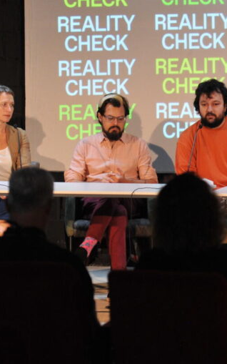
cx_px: 323
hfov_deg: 5.9
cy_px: 142
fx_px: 2188
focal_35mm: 221
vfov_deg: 9.5
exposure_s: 1/125
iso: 2200
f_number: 3.2
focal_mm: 92
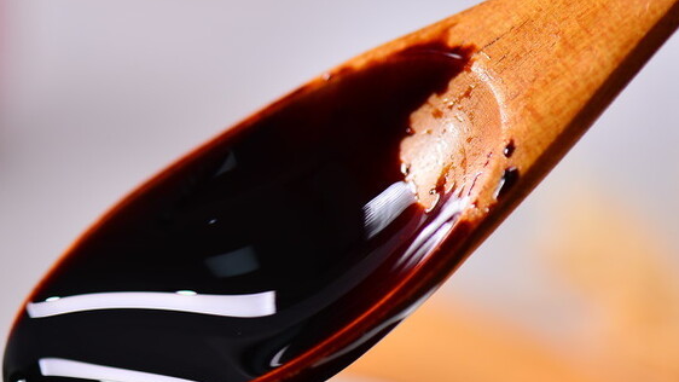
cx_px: -39
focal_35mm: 235
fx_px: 4231
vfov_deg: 5.2
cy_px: 366
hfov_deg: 9.1
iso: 125
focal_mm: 105
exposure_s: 1/160
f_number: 5.6
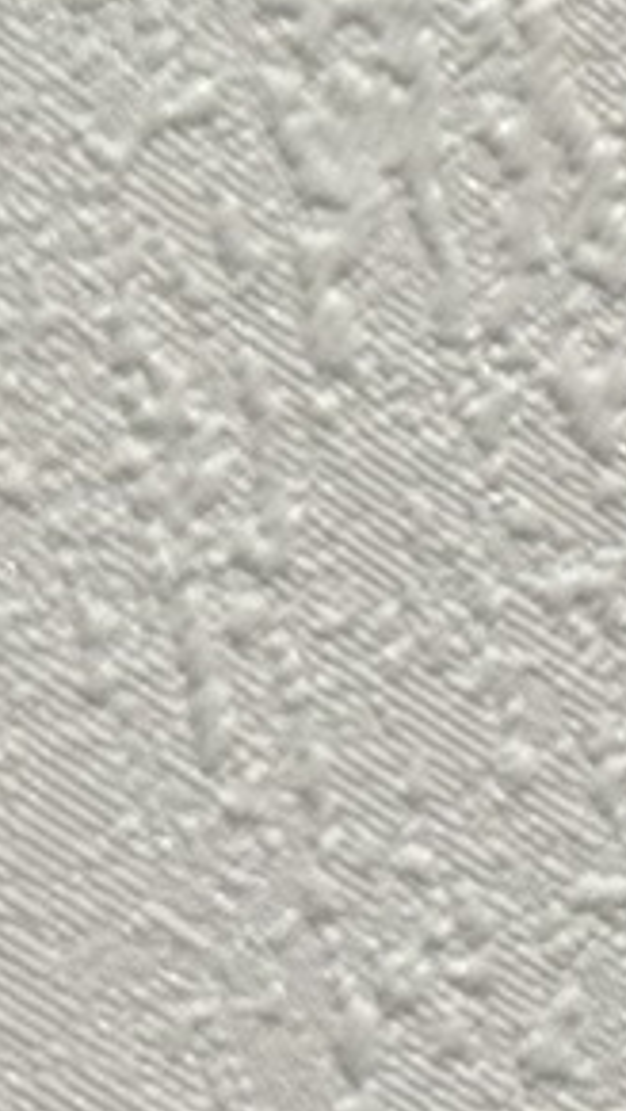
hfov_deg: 5.6
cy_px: -1539
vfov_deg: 10.2
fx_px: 5422
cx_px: 2577
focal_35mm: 184
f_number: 1.78
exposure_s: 1/50
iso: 125
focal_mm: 6.86
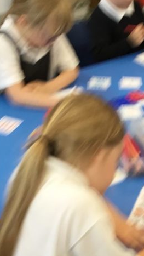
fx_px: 502
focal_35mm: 74
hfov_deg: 16.0
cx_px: 141
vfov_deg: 28.5
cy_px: 163
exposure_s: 1/33
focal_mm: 3.3
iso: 64
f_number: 2.4
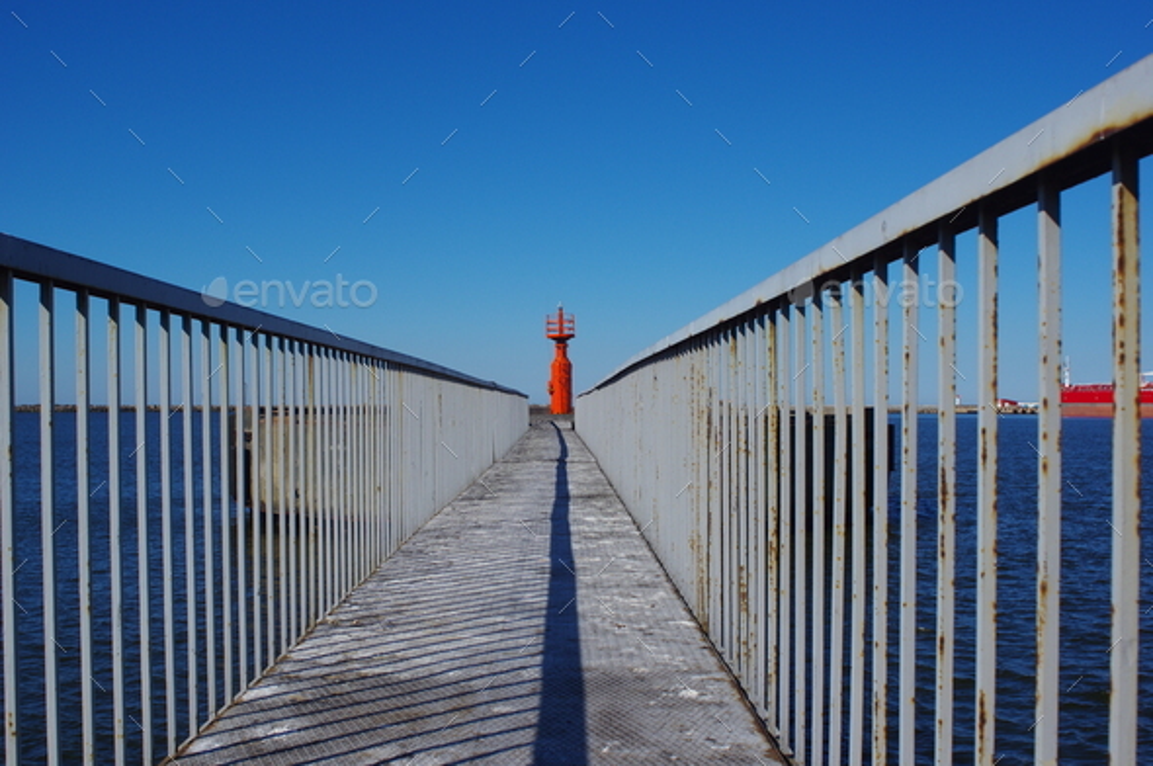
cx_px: 576
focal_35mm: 42
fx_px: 1344
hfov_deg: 46.4
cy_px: 383
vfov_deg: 31.8
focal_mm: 28
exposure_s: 1/400
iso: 100
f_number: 8
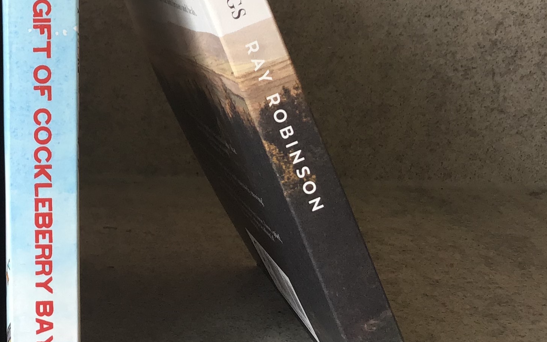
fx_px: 1103
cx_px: -26
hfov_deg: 26.1
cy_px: 36
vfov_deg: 17.4
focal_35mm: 74
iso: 25
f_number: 2.4
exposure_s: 1/50
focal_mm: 3.3
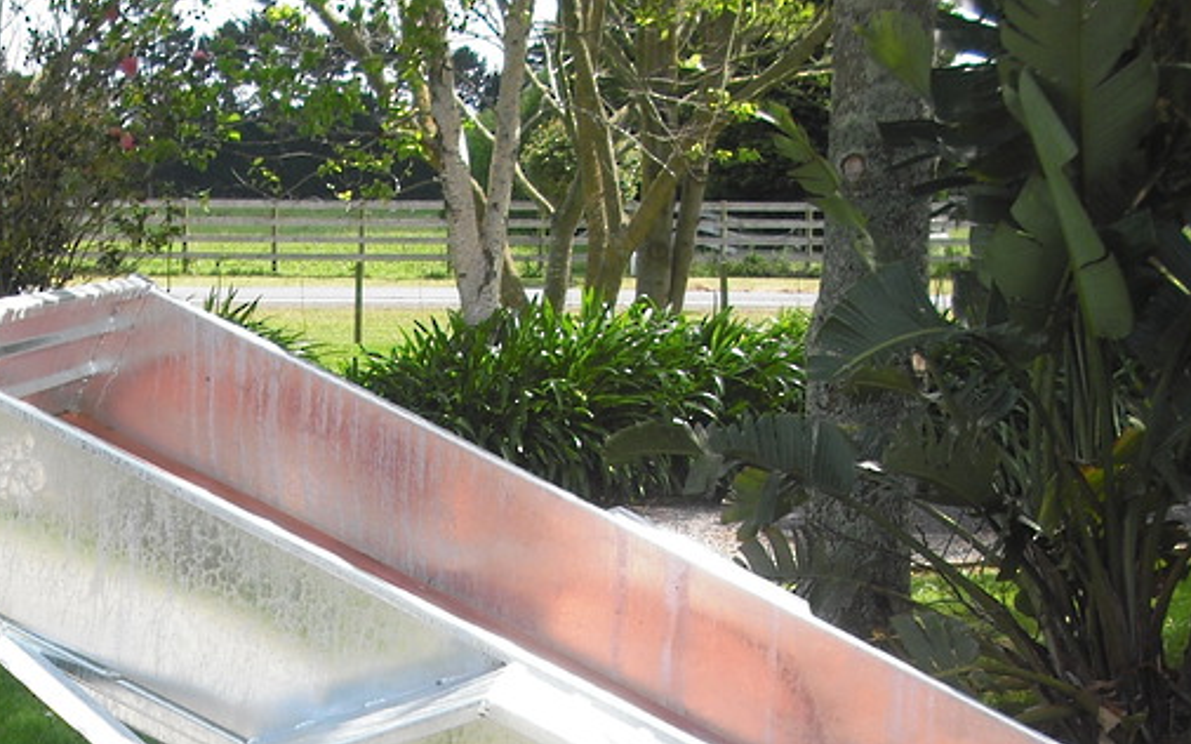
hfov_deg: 23.7
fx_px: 2791
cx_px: 224
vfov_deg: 14.6
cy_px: 928
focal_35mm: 86
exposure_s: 1/80
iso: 64
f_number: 5.6
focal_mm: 6.2
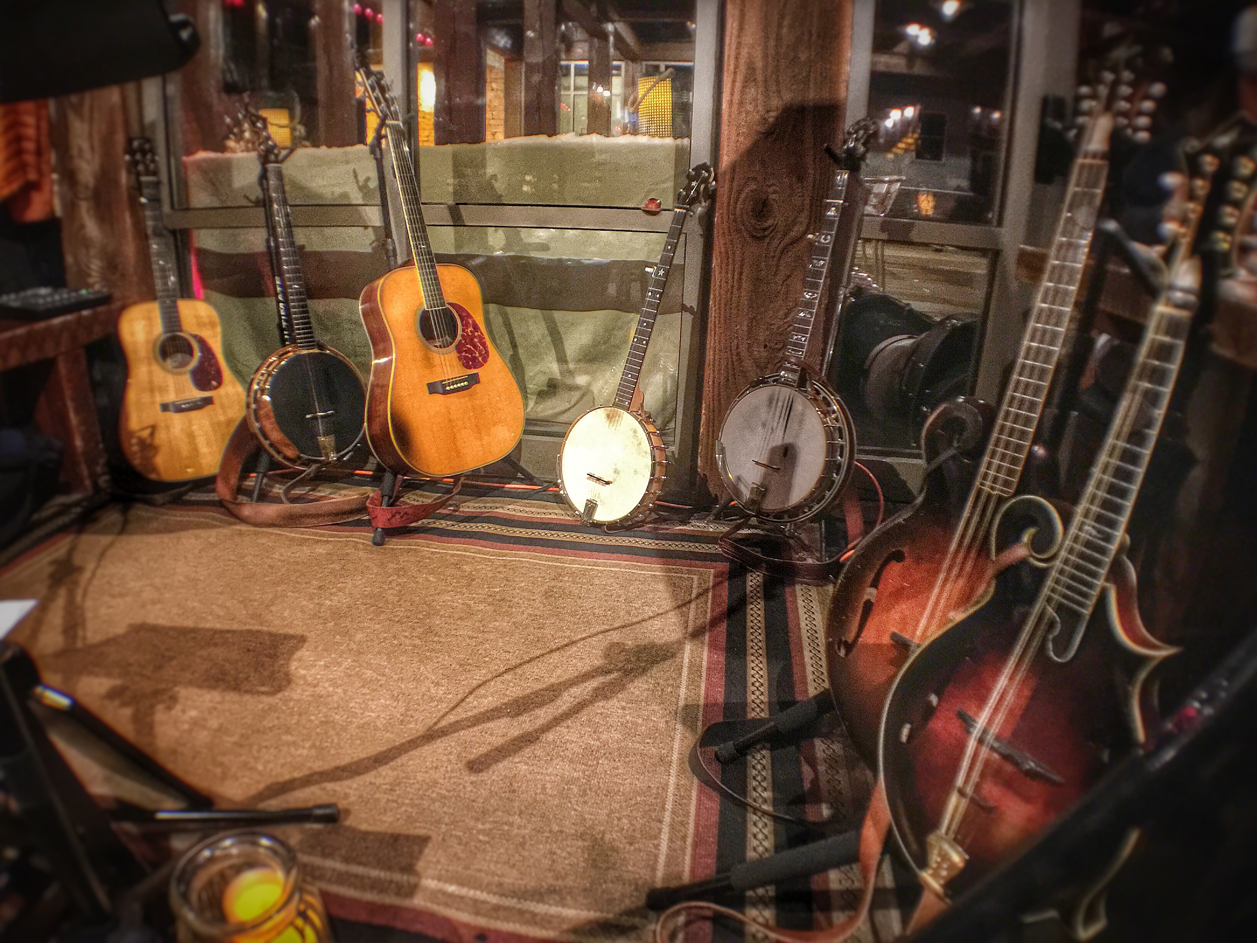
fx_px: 1053
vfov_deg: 48.2
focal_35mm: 29
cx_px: 628
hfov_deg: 61.7
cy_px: 472
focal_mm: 4.15
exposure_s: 1/4
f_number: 2.2
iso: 160
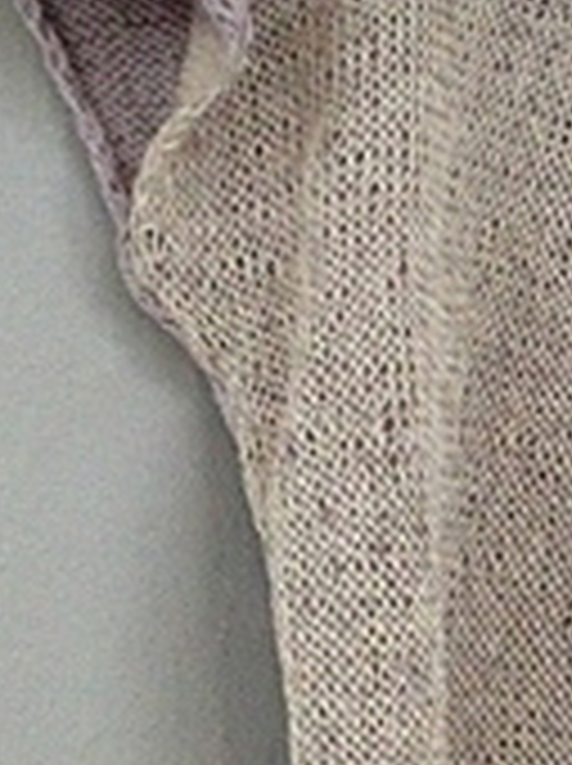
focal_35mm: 103
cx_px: 606
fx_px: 2275
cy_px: 292
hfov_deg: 14.1
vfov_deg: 19.1
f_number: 2.4
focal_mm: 4.28
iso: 640
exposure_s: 1/15
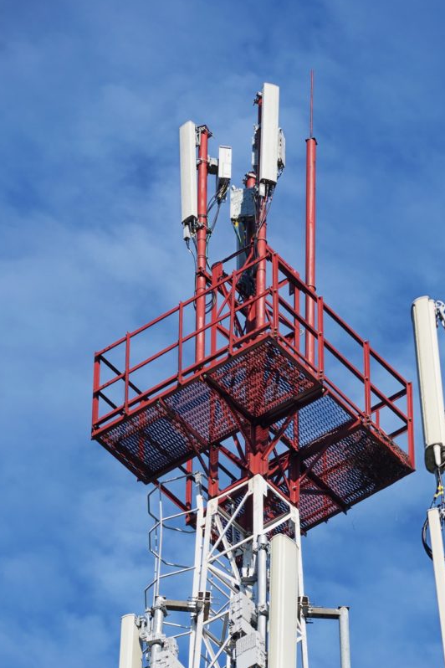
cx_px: 380
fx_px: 4820
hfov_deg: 5.3
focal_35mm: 260
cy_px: 638
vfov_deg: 7.9
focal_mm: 135
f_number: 8
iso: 200
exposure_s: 1/640
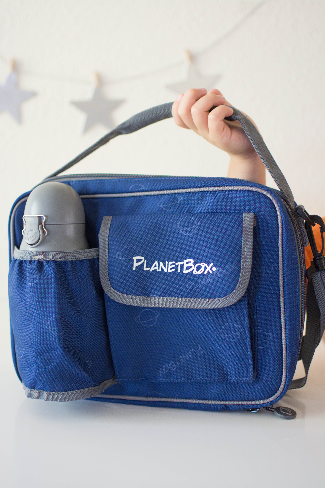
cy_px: 244
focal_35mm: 52
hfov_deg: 25.8
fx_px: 711
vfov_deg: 37.9
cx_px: 162
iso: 500
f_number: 1.8
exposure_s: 1/50
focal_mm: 35
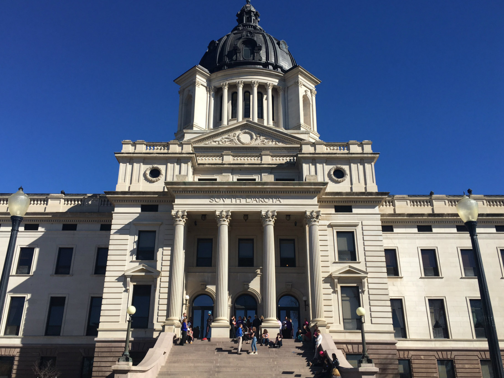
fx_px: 422
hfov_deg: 61.6
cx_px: 252
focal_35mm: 29
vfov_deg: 48.3
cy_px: 189
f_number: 2.2
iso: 25
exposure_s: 1/2079
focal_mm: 4.15
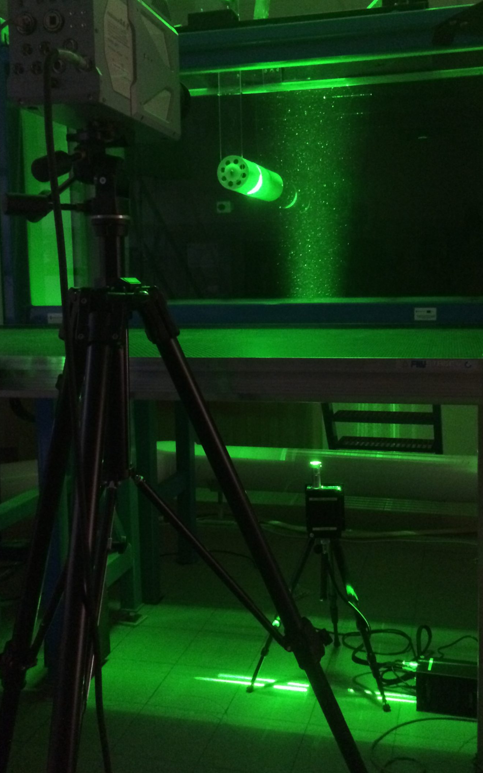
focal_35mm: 37
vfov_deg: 52.6
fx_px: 779
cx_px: 275
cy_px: 337
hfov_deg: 34.4
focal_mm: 4.15
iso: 500
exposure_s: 1/15
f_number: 2.2
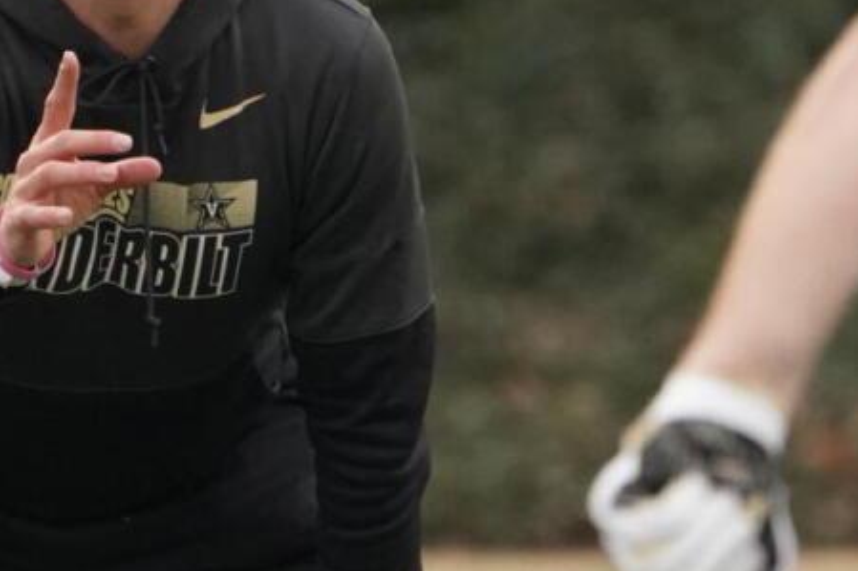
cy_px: 462
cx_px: 610
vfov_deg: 0.9
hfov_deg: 1.3
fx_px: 36545
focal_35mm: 1534
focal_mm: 336
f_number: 5.6
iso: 5000
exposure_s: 1/1000
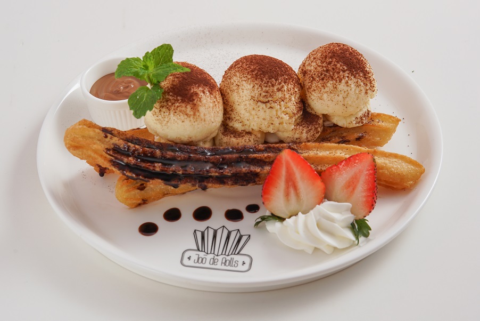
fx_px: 934
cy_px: 160
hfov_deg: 28.8
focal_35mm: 70
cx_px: 240
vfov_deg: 19.5
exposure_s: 1/125
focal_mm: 70
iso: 200
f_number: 11
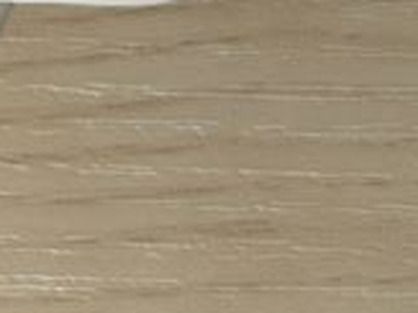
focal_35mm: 294
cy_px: -369
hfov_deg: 6.3
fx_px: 3548
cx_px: -757
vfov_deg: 4.9
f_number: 1.78
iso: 50
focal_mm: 6.76
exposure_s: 1/140
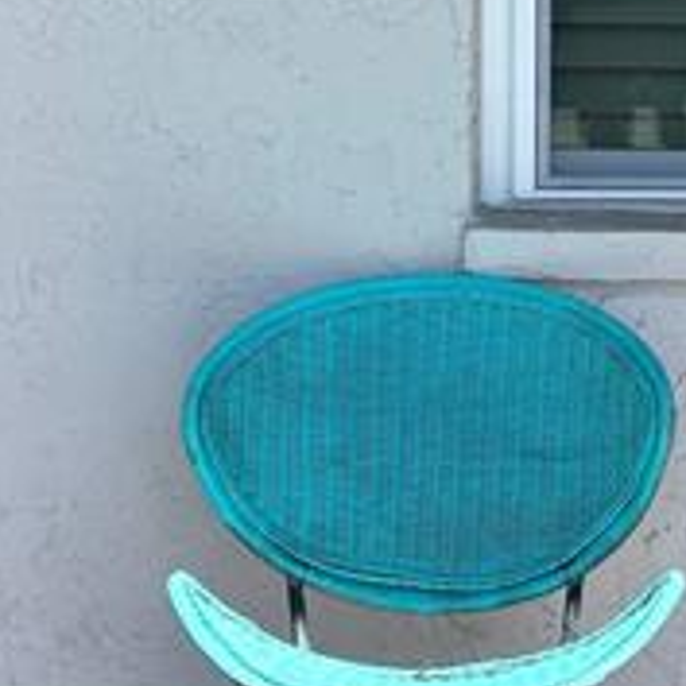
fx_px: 2152
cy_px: -78
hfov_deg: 18.0
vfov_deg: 17.5
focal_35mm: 96
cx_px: 481
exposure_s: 1/1880
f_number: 1.78
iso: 80
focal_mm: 6.86
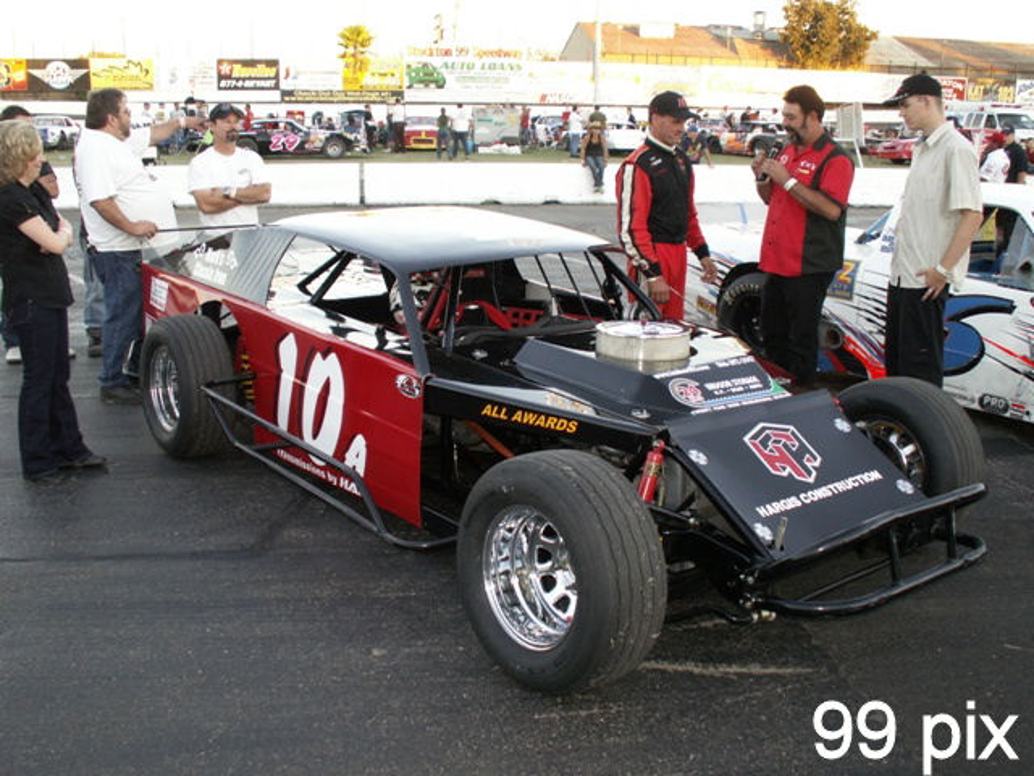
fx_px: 1045
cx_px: 517
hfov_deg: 52.6
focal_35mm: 35
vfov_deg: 40.7
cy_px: 388
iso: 80
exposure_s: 1/60
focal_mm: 5.86
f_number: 2.8
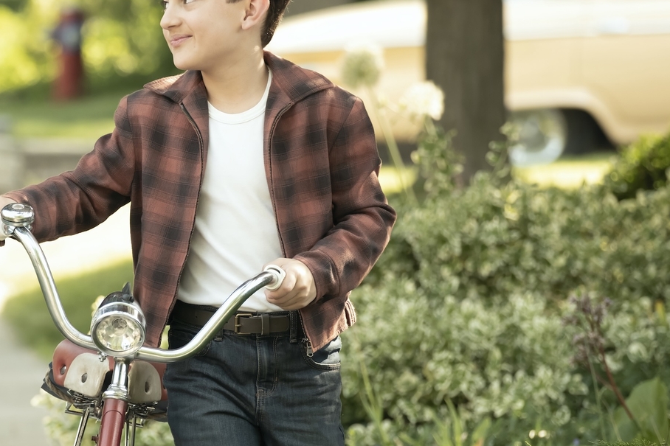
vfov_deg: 3.1
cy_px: 184
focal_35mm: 444
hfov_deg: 4.6
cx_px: 40
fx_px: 8261
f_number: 3.6
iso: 640
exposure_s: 1/320
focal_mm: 140
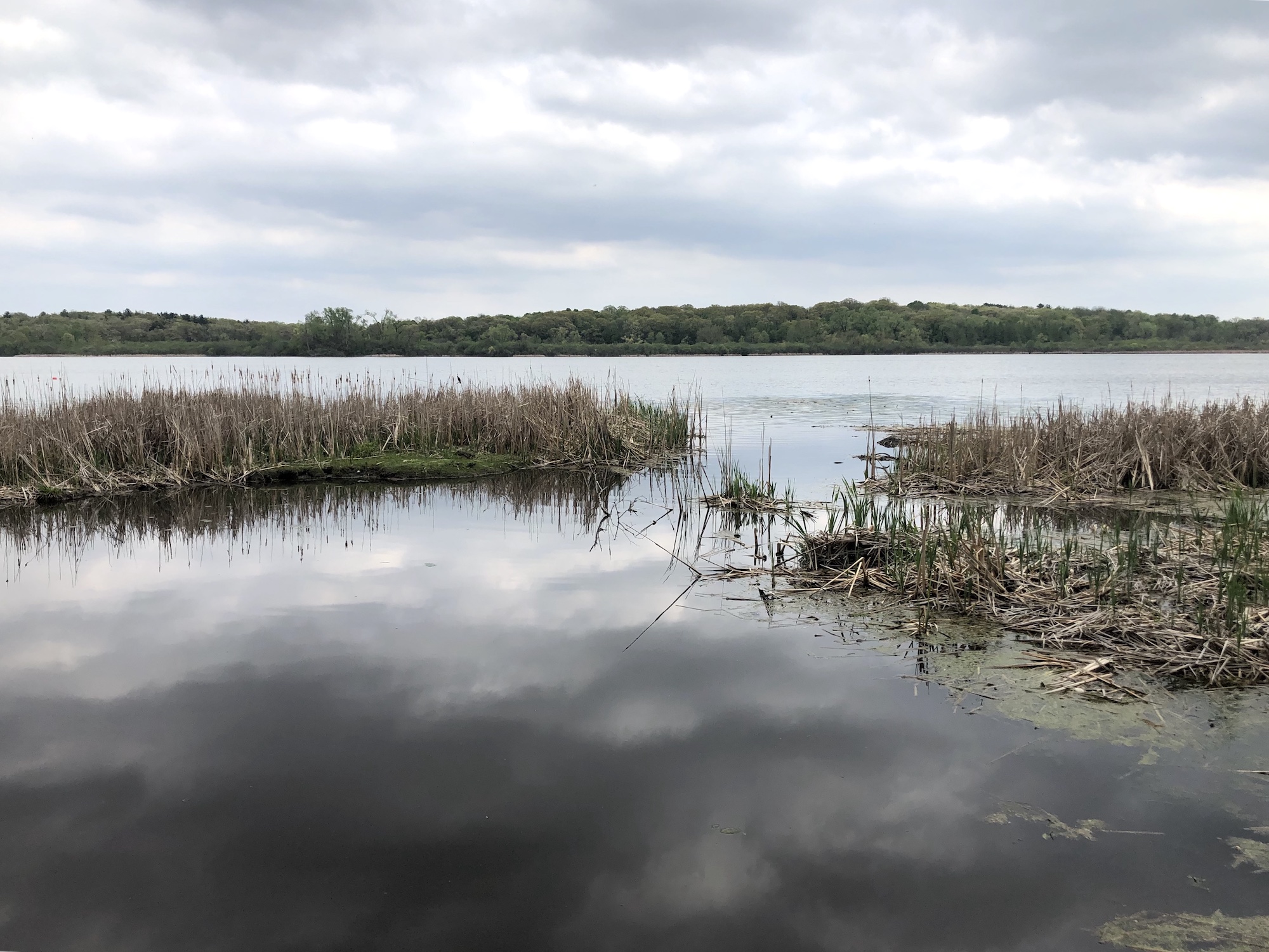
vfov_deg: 49.8
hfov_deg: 63.4
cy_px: 476
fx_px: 1027
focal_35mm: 28
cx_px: 634
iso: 20
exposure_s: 1/1715
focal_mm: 3.99
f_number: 1.8
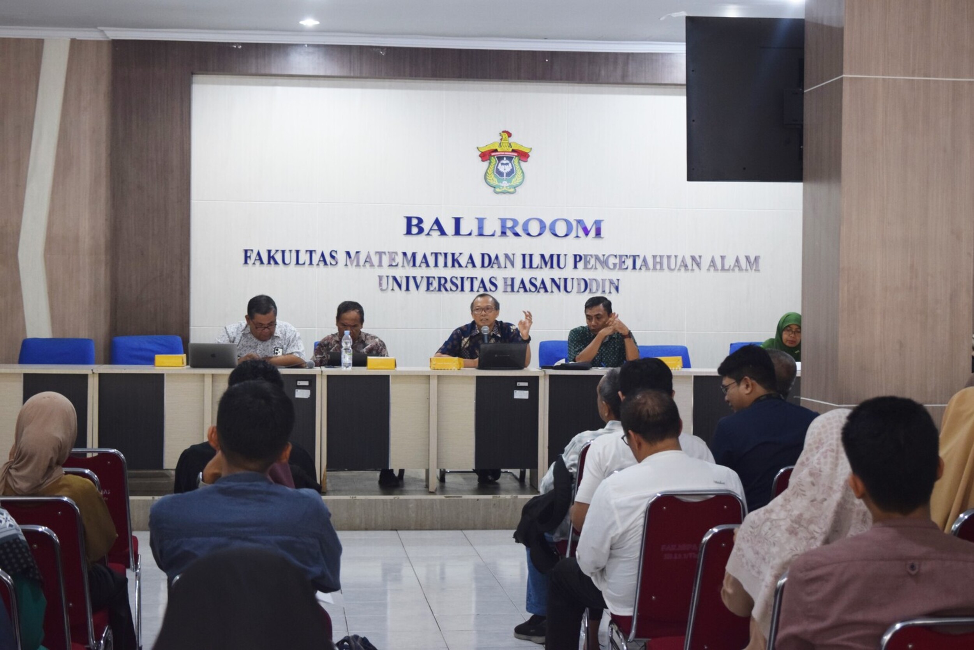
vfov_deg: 18.9
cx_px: 487
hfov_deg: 28.1
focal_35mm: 72
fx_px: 1948
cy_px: 325
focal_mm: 48
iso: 1400
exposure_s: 1/60
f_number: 5.3
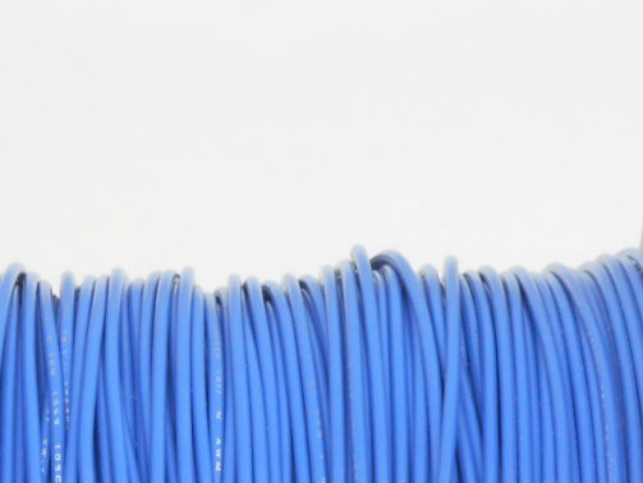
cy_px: 670
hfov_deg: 11.0
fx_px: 3346
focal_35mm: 180
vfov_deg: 8.1
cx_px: 205
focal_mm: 10.5
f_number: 5.1
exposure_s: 1/30
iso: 200
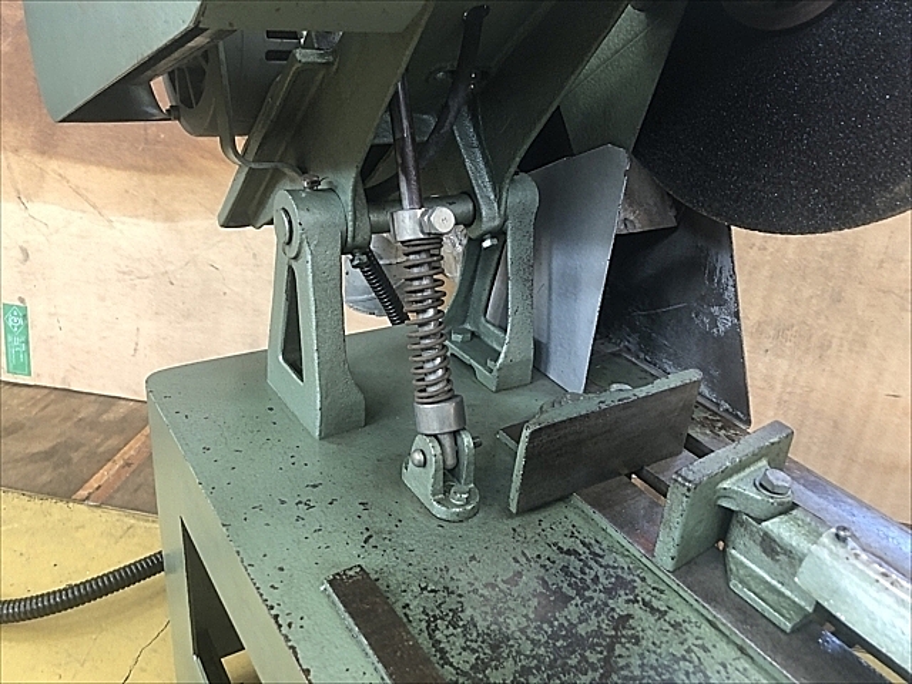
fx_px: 738
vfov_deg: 49.7
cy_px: 342
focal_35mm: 28
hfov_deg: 63.4
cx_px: 456
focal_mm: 3.99
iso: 50
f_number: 1.8
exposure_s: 1/15
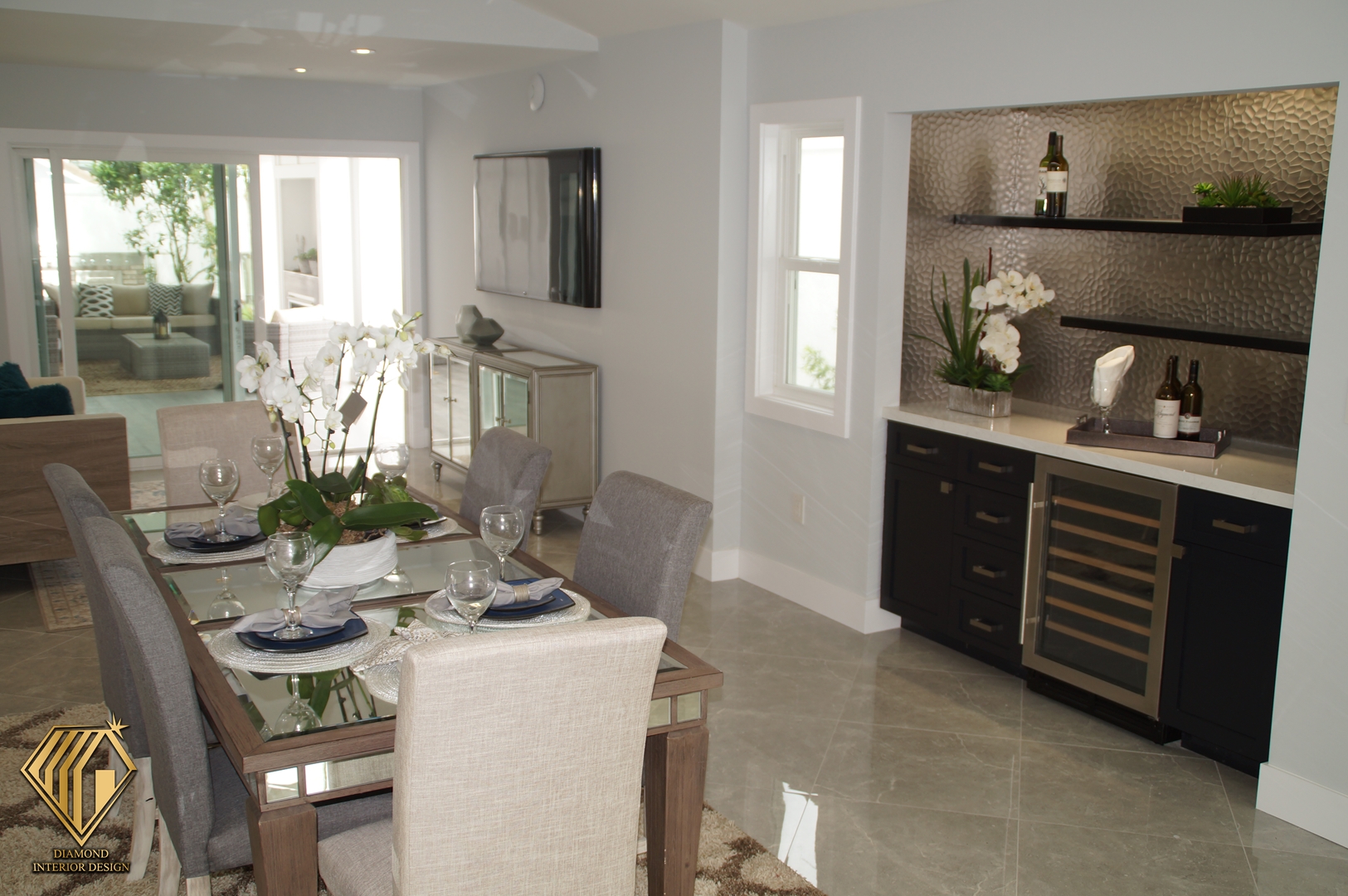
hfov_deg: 53.2
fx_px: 1347
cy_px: 448
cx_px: 674
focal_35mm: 36
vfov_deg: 36.8
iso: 125
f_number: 4
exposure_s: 1/60
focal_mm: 24
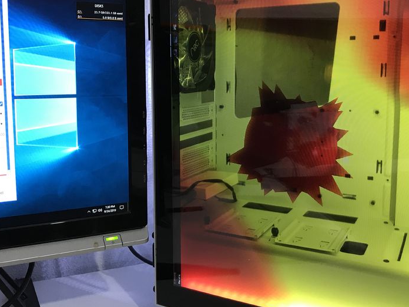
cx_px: 192
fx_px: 461
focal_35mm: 39
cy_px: 129
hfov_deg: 47.8
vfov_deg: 36.8
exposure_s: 1/20
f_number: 1.8
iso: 40
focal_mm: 3.99
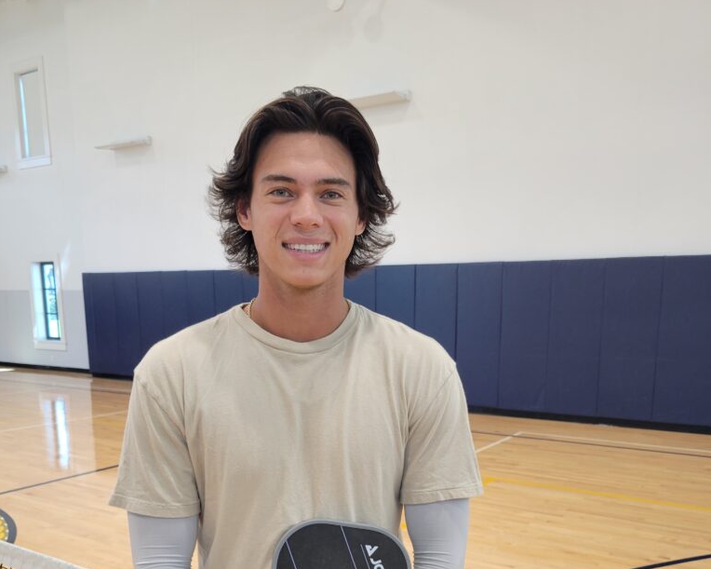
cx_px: 355
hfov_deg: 52.8
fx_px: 715
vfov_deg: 41.8
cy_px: 438
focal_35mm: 34
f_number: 1.8
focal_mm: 5.4
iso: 100
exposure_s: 1/120
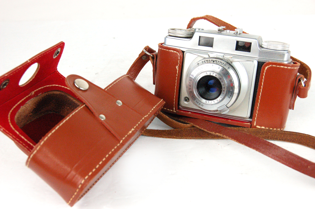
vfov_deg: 28.0
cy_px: 104
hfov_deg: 41.1
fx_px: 420
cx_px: 158
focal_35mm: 48
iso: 1600
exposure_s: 1/80
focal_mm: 32
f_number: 7.1
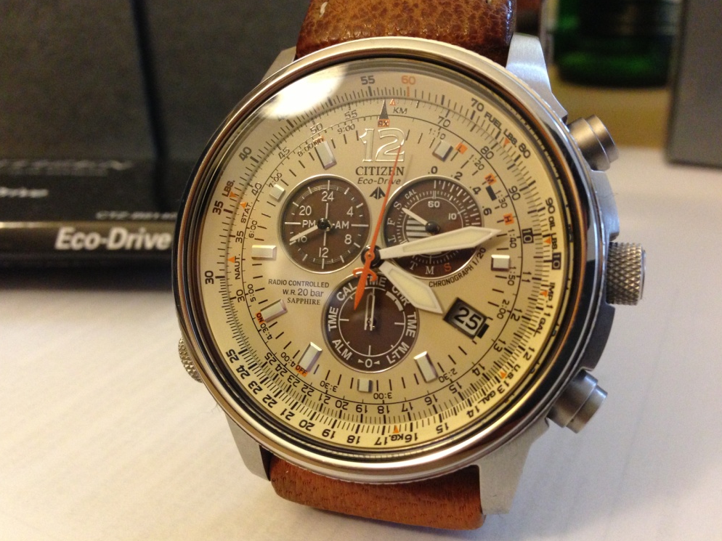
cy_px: 270
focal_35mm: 34
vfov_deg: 41.8
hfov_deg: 54.0
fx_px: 709
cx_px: 354
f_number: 2.4
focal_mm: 4.13
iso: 320
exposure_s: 1/20
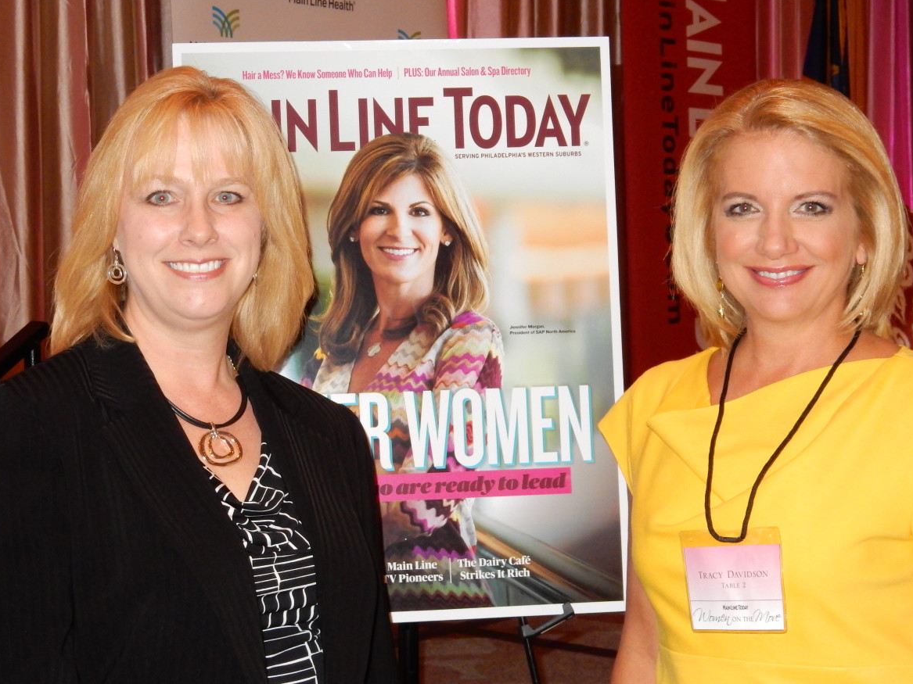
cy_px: 335
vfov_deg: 20.2
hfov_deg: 26.7
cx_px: 452
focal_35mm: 73
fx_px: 1925
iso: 720
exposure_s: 1/30
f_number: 4.8
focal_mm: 12.6
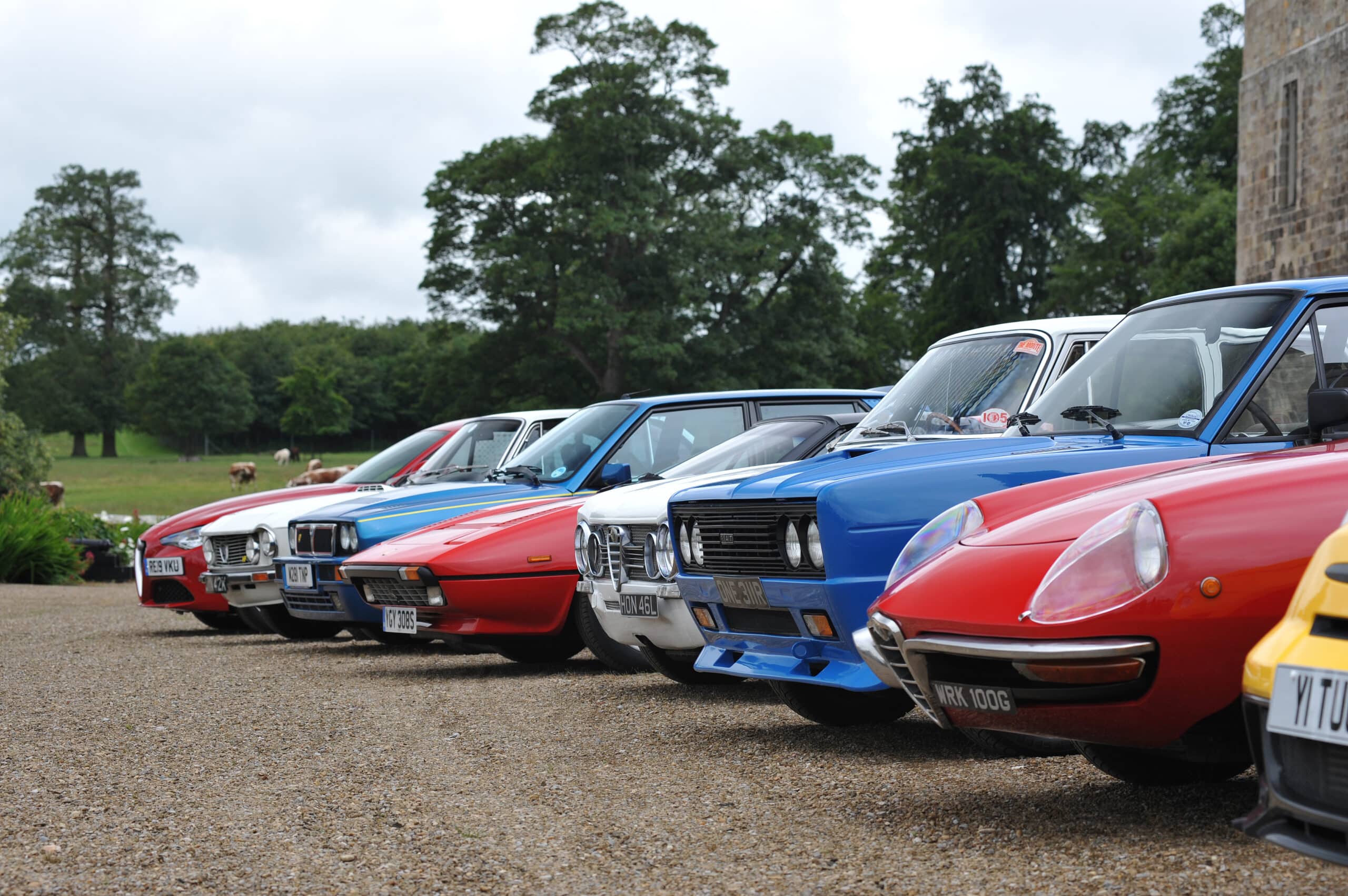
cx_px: 674
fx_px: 3218
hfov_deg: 23.7
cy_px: 448
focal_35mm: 86
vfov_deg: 15.9
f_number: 7.1
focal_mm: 86
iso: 400
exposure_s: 1/200
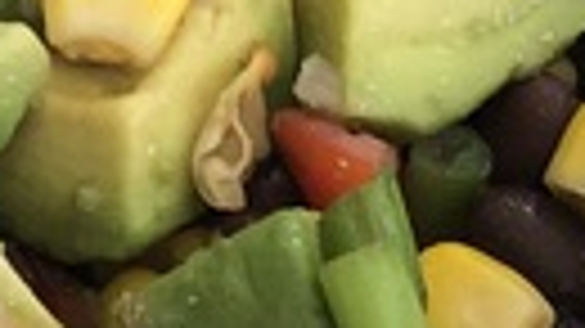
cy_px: -436
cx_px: -212
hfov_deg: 8.8
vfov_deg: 4.9
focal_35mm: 240
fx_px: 3721
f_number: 1.8
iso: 32
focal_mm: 4
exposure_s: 1/120
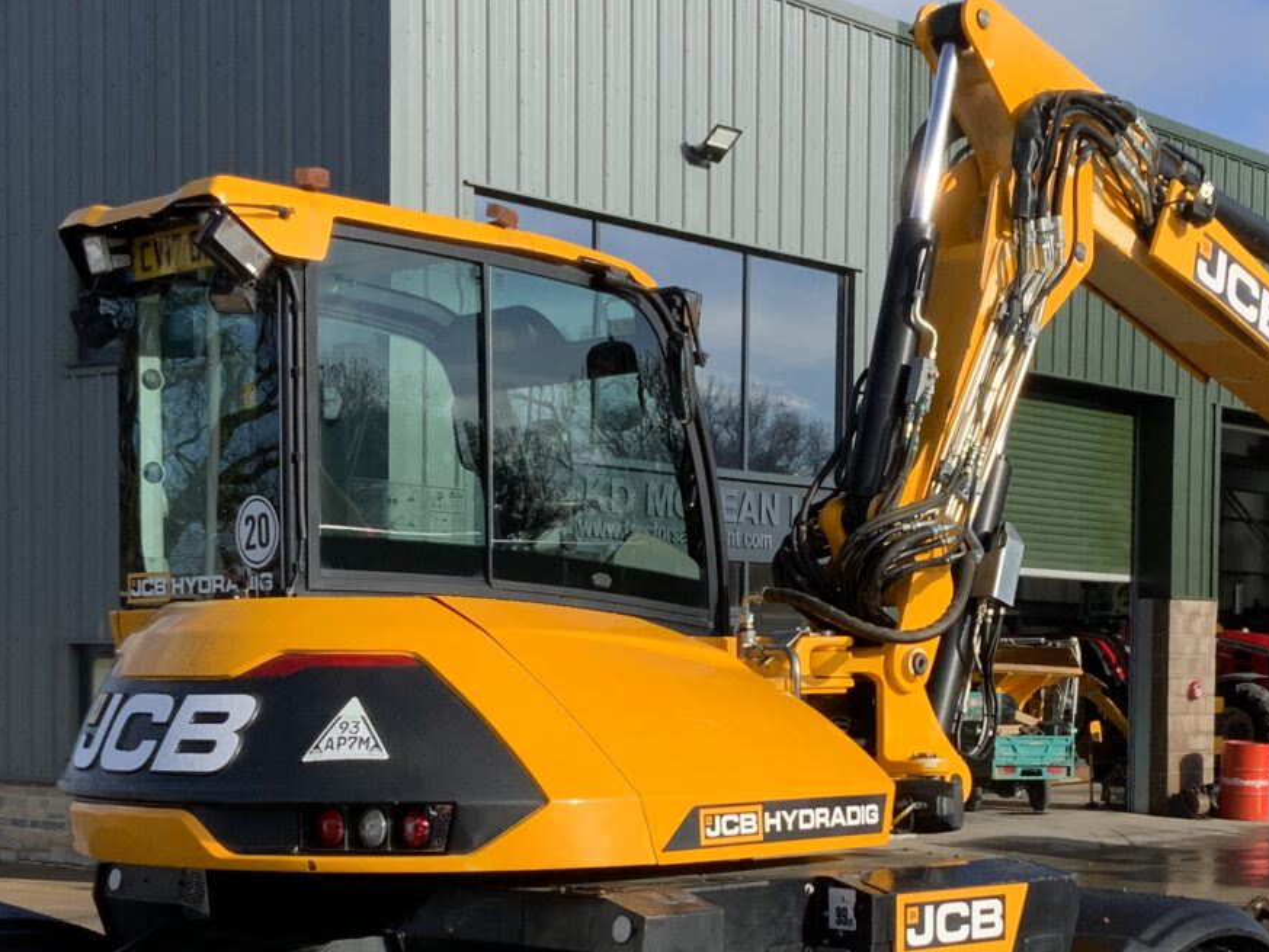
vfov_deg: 21.4
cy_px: 754
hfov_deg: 28.4
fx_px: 2493
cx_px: 833
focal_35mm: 68
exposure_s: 1/1144
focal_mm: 3
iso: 16
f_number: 1.8
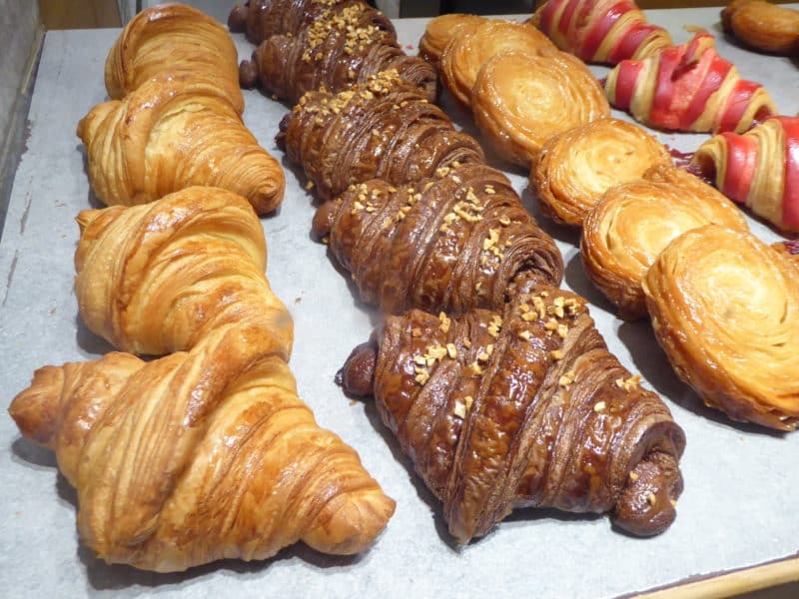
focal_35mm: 31
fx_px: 716
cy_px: 300
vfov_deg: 45.4
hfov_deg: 58.4
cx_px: 400
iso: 400
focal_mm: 5.4
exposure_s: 1/50
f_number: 3.5
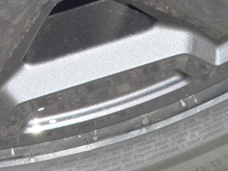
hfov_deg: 5.5
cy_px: -247
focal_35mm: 358
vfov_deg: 4.1
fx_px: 2358
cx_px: -37
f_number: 2.4
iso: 50
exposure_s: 1/777
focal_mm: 7.9
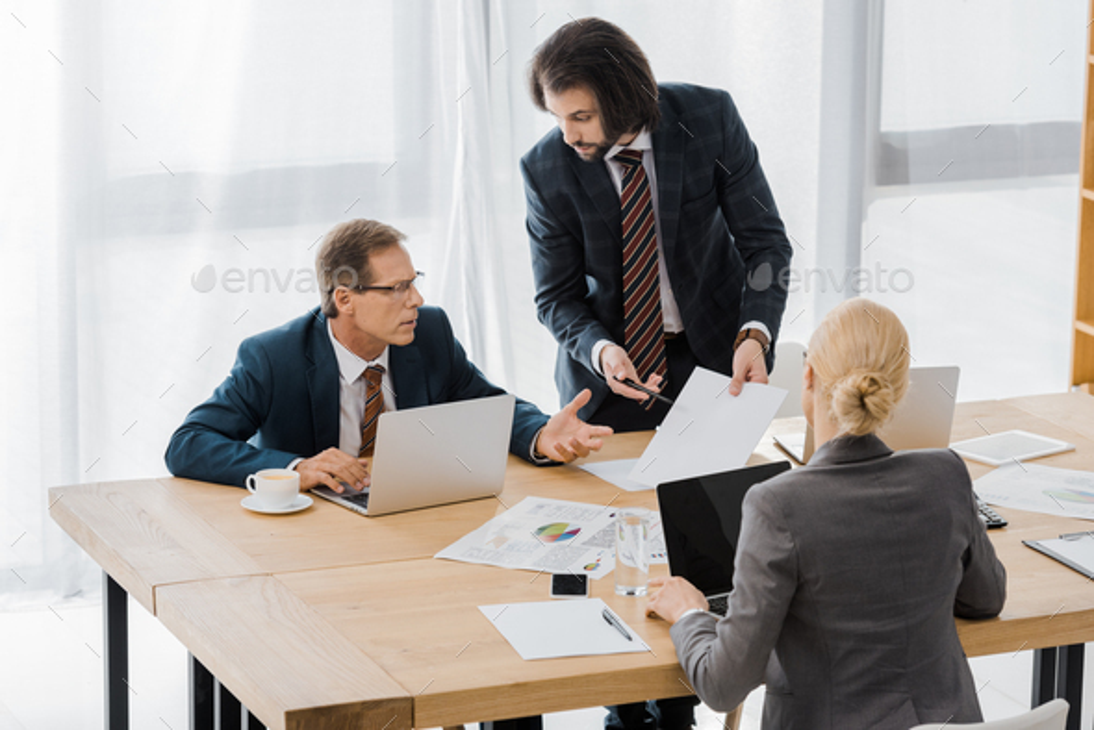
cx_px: 547
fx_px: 3527
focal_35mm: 116
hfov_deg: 17.6
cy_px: 365
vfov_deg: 11.8
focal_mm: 116
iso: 160
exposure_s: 1/200
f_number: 5.6
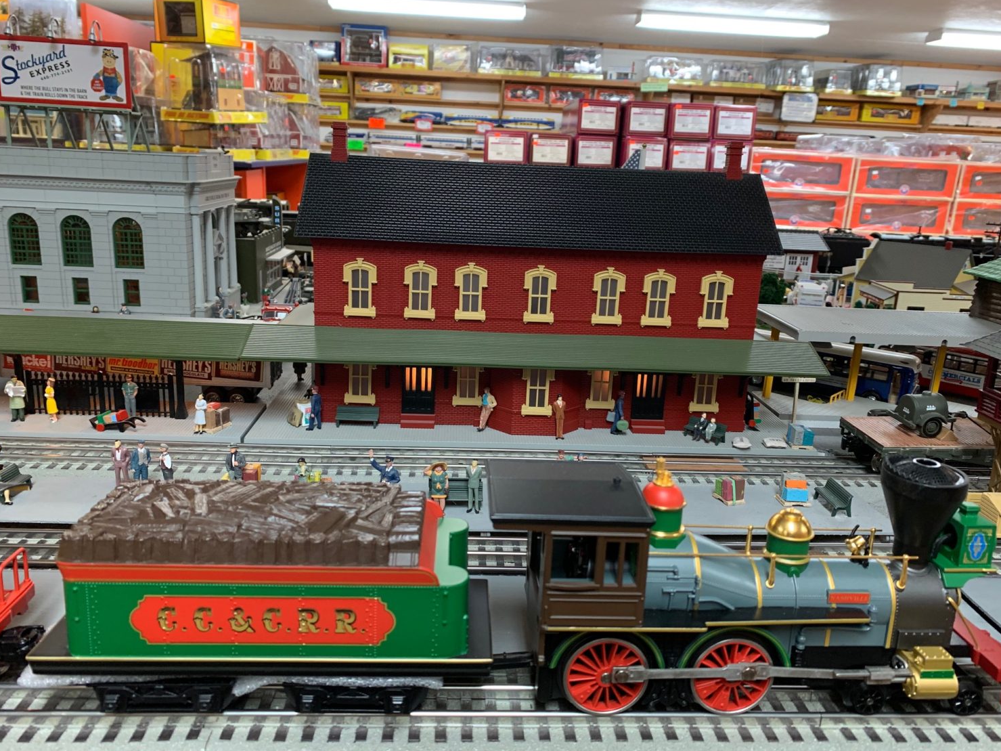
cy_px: 372
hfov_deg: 65.3
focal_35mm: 27
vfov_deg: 51.3
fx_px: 781
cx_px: 516
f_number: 1.8
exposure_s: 1/60
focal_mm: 4.25
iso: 160
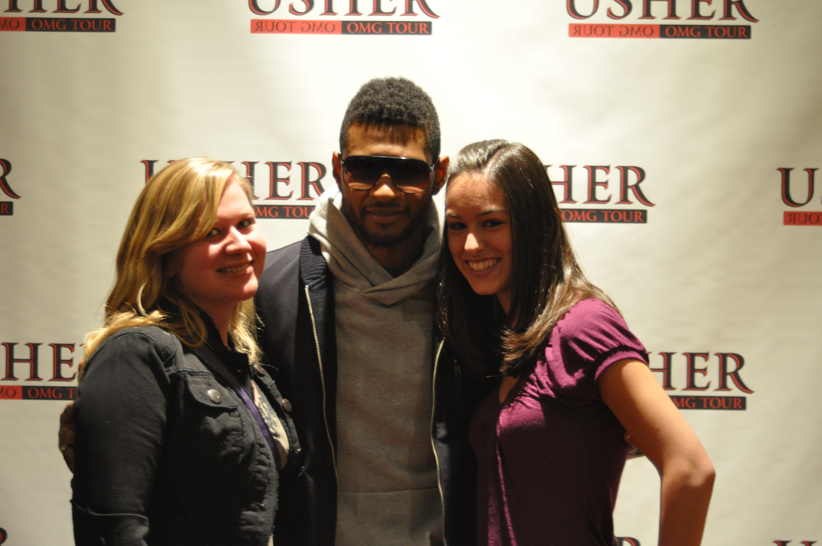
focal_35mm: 78
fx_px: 1779
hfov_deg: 26.0
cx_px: 411
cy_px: 273
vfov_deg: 17.4
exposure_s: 1/20
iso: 1600
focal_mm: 52
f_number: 4.5
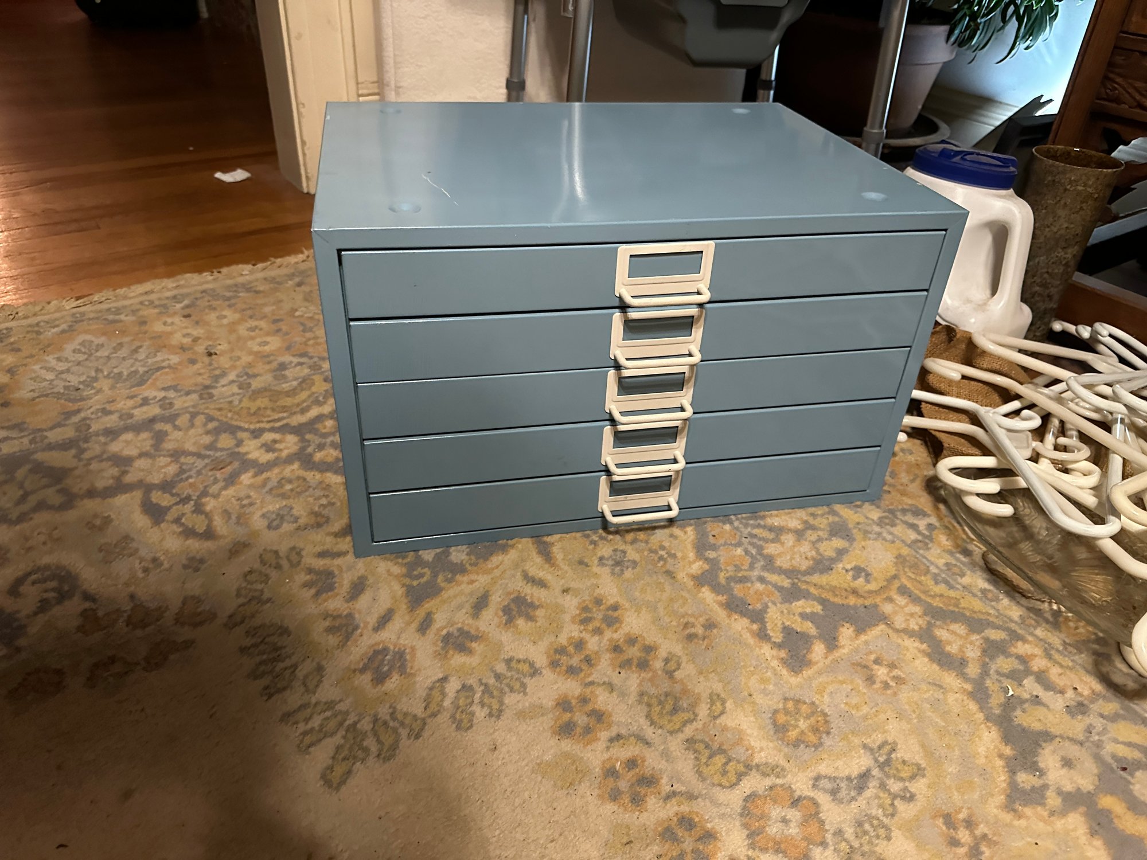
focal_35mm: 24
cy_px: 430
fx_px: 795
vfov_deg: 56.8
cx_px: 574
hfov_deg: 71.6
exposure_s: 1/40
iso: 1000
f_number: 1.78
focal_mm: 6.86
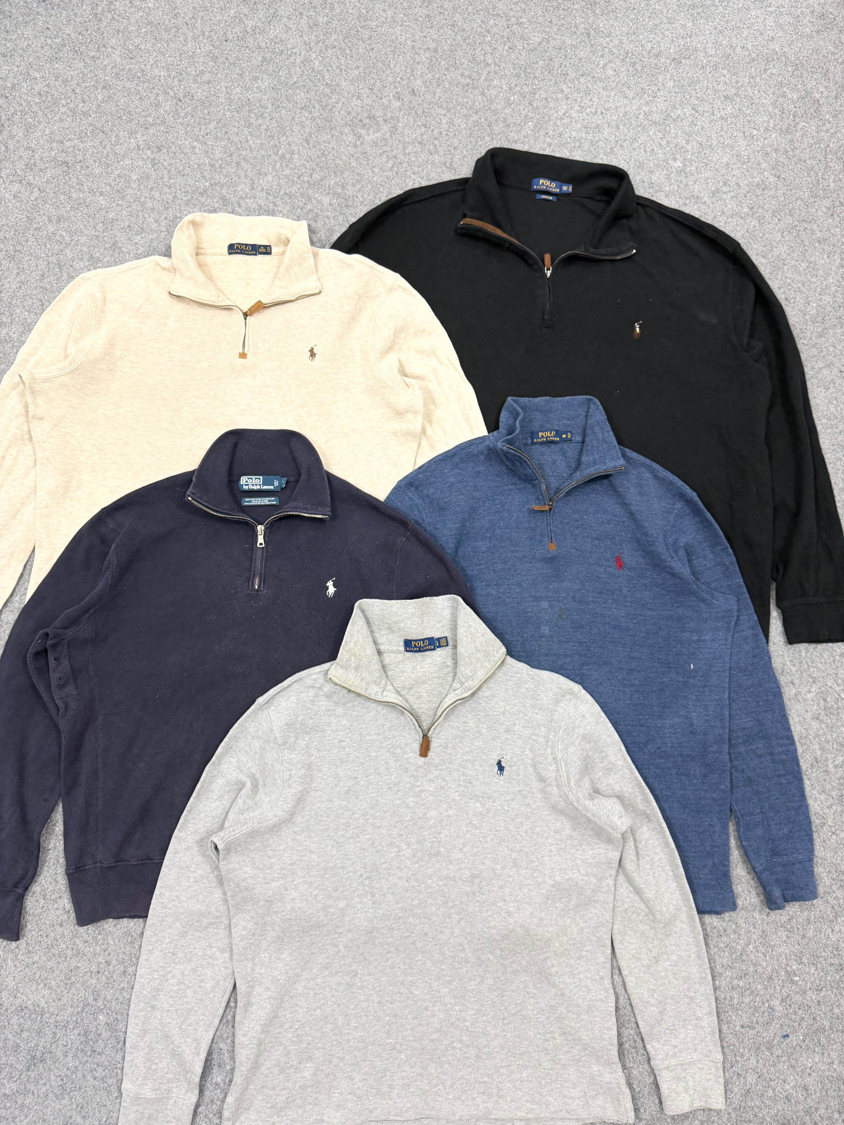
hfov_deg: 56.8
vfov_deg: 71.6
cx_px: 422
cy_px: 562
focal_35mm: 24
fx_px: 780
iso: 160
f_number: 1.78
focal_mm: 6.76
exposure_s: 1/100
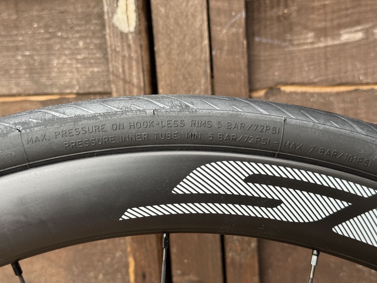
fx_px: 523
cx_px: 188
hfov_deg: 39.7
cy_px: 142
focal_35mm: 48
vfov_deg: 30.3
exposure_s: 1/60
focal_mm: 6.76
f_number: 1.78
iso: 100
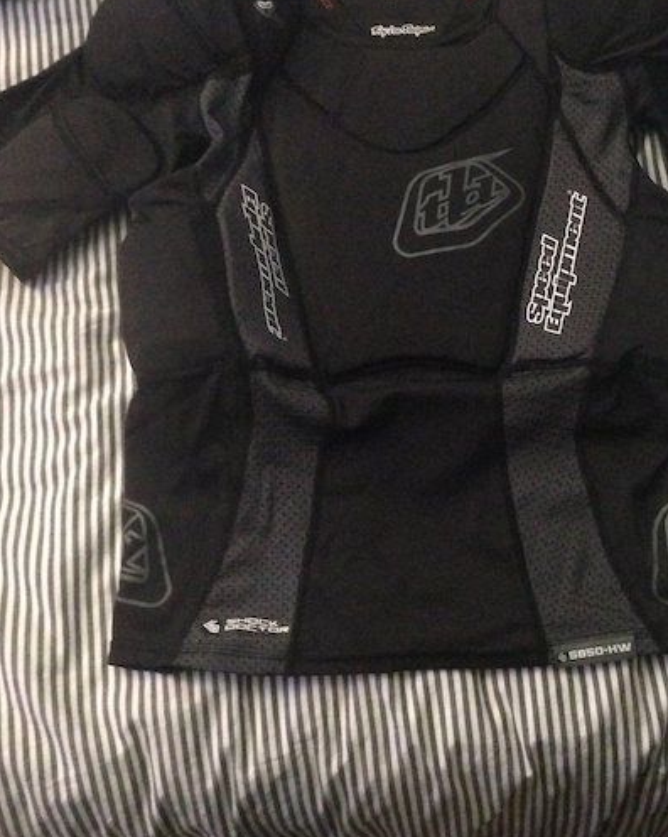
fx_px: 1287
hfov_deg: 29.1
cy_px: 359
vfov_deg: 36.0
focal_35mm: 52
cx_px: 391
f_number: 2.4
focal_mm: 4.13
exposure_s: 1/15
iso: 800
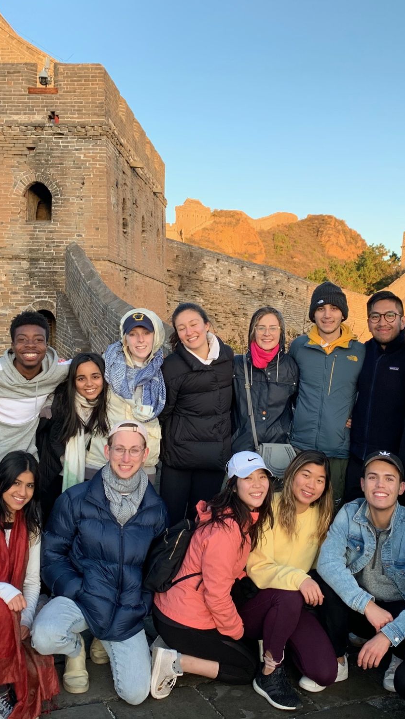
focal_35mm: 38
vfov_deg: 52.8
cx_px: 234
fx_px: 725
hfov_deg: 31.1
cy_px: 358
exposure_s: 1/156
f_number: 1.8
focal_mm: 4.25
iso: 25
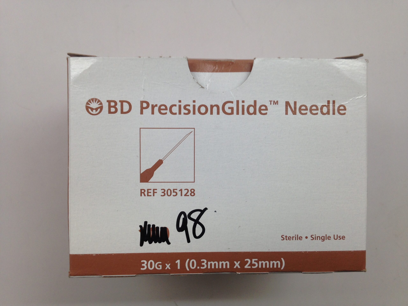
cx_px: 204
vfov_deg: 42.9
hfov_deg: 55.4
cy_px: 153
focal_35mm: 33
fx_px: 389
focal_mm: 4.12
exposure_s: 1/60
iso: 50
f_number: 2.4
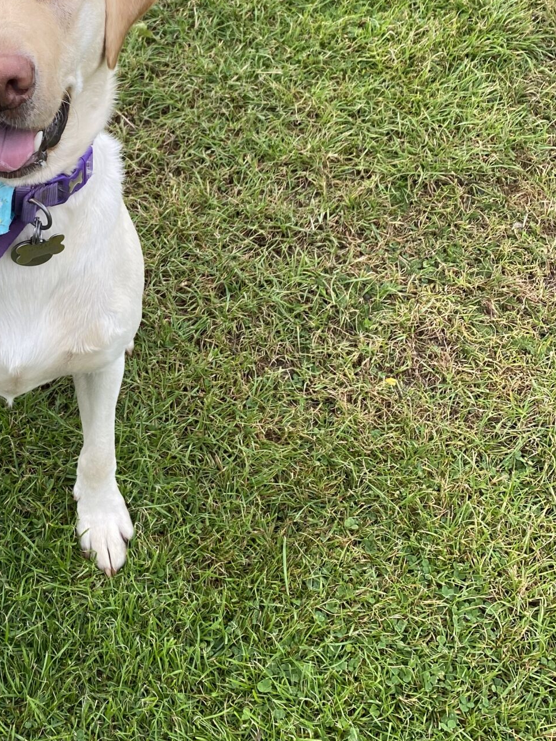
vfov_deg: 36.2
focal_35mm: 52
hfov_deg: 27.1
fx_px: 1114
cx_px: 58
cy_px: 206
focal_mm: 4.25
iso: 32
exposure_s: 1/122
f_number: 1.8
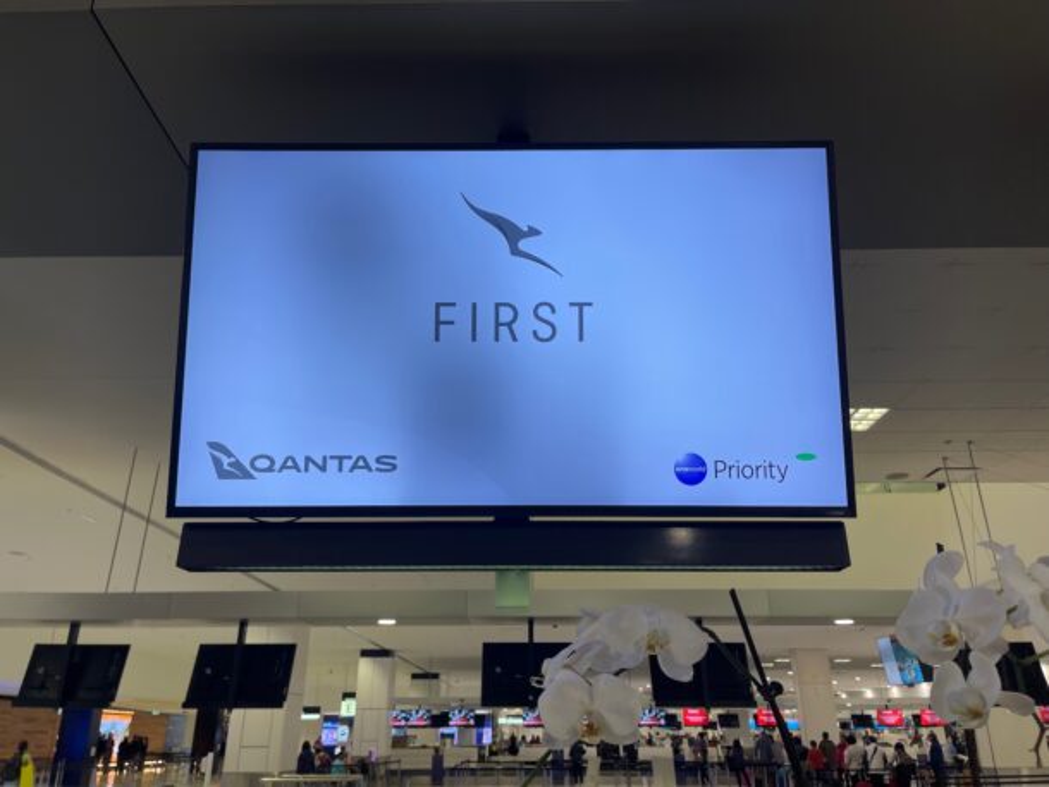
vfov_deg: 53.1
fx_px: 788
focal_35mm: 26
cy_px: 394
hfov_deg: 67.3
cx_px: 524
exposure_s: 1/100
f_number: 1.6
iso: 40
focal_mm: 5.1
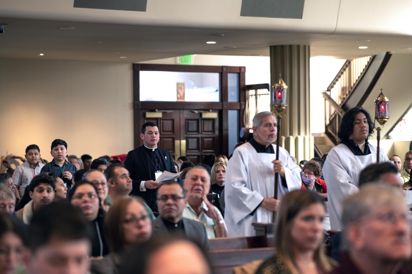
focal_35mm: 105
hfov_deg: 19.5
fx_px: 1202
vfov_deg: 13.0
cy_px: 137
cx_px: 206
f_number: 2.8
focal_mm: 105
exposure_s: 1/125
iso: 900
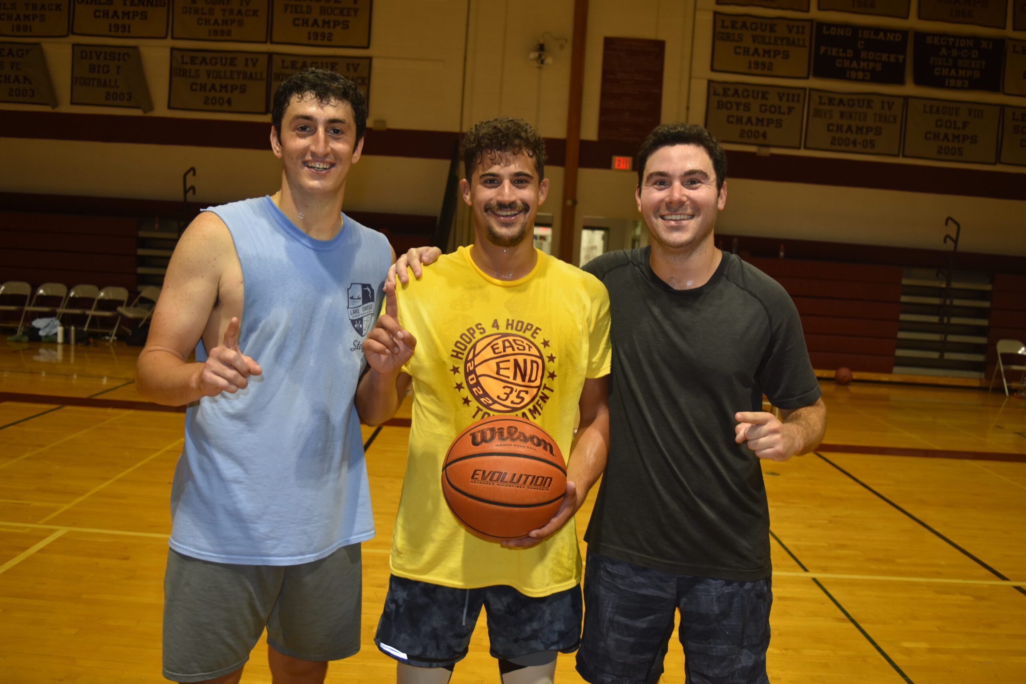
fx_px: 898
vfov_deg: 41.7
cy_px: 342
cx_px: 513
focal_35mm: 32
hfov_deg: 59.5
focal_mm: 21
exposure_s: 1/60
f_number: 3.8
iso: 450
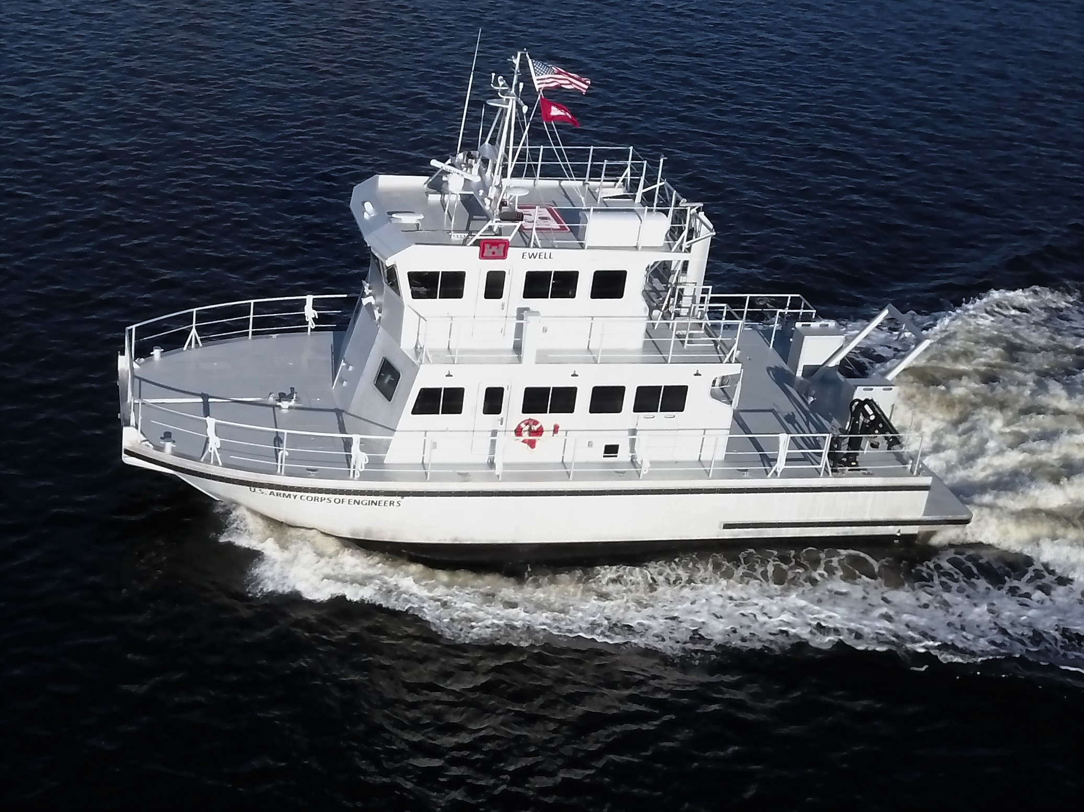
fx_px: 814
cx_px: 542
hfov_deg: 67.3
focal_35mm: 26
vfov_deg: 53.0
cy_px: 406
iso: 100
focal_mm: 4.73
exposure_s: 1/1381
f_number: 2.2
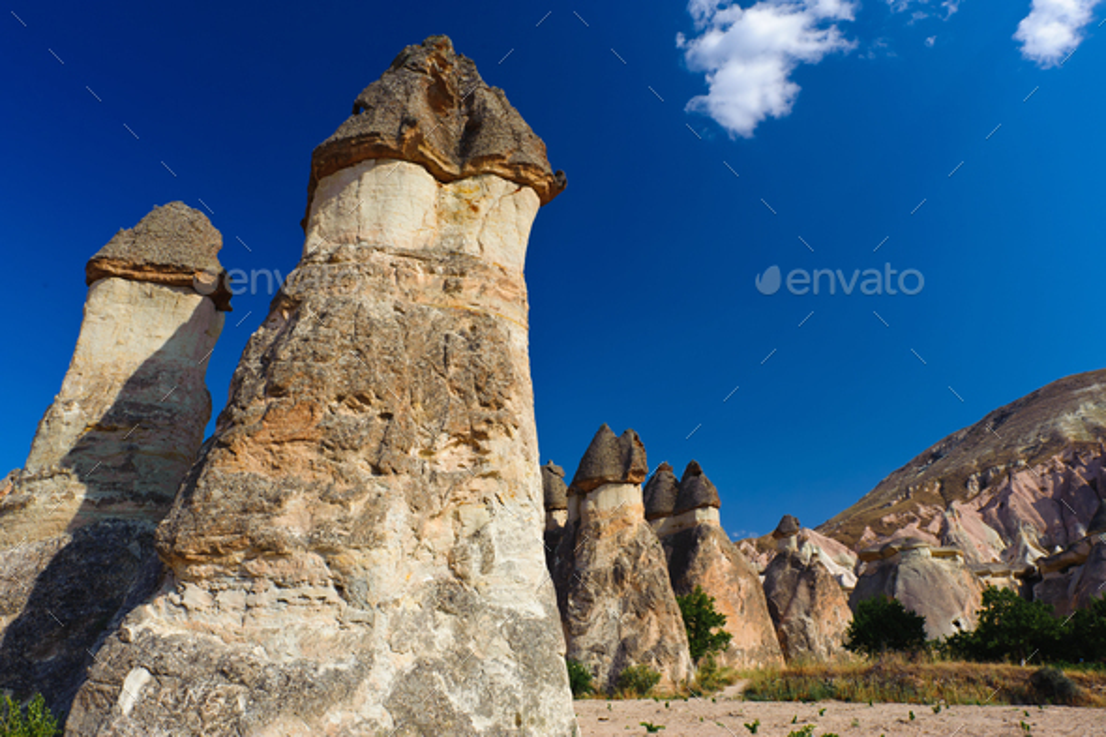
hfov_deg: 73.8
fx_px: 737
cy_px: 368
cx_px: 553
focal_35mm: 24
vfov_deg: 53.1
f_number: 13
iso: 400
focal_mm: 24
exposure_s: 1/160
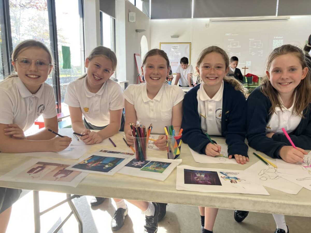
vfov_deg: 49.7
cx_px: 156
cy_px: 116
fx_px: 252
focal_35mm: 28
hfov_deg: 63.4
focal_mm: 3.99
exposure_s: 1/100
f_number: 1.8
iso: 40
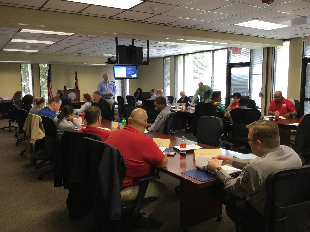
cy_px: 116
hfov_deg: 58.4
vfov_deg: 45.4
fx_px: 278
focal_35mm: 31
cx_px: 155
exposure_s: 1/30
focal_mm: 3.3
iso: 64
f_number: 2.4
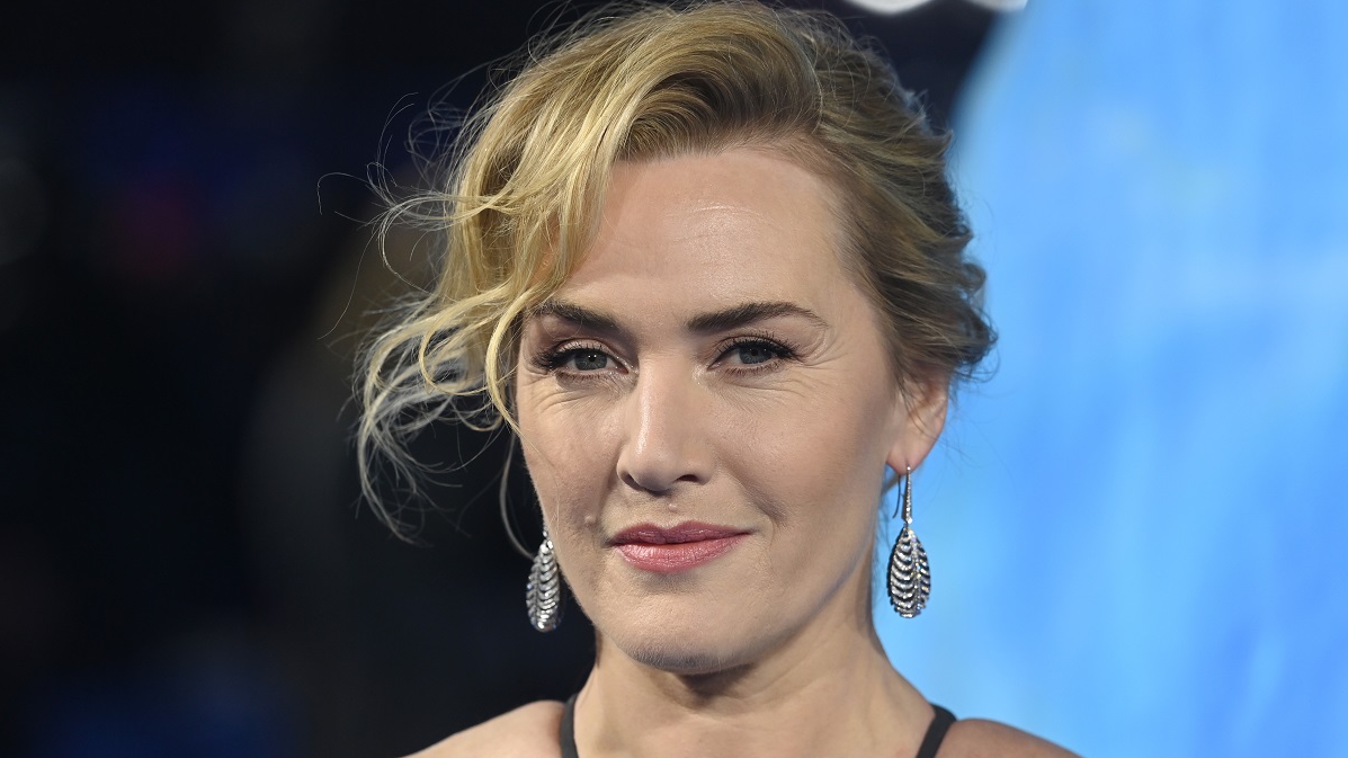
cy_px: 443
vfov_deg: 3.9
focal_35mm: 315
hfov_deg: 6.9
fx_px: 11258
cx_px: 673
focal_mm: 300
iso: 1600
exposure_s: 1/640
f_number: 5.6
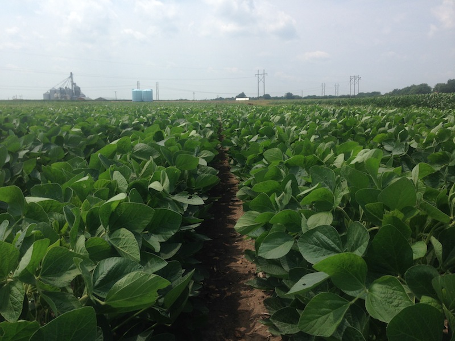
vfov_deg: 42.9
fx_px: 434
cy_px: 170
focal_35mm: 33
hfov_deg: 55.4
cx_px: 228
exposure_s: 1/1808
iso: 50
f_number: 2.4
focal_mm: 4.12
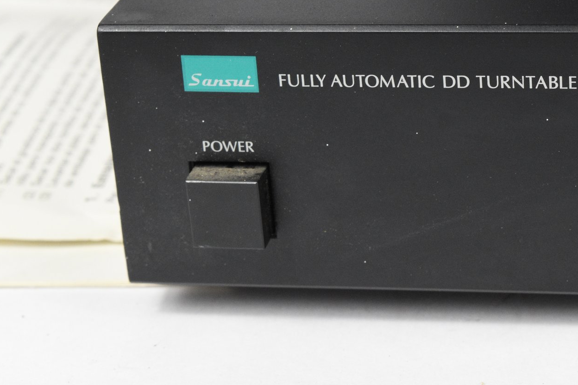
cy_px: 96
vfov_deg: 10.9
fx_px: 2007
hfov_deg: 16.3
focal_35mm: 125
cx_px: 413
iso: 2000
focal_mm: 52
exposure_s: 1/160
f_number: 9
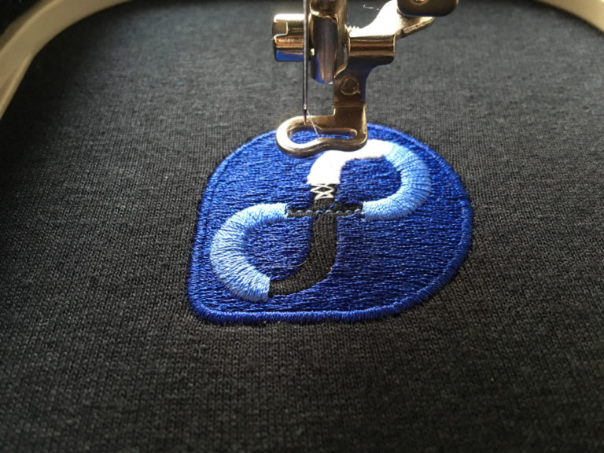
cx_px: 302
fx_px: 506
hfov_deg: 61.7
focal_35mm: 29
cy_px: 226
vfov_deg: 48.2
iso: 200
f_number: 2.2
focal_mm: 4.15
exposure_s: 1/17
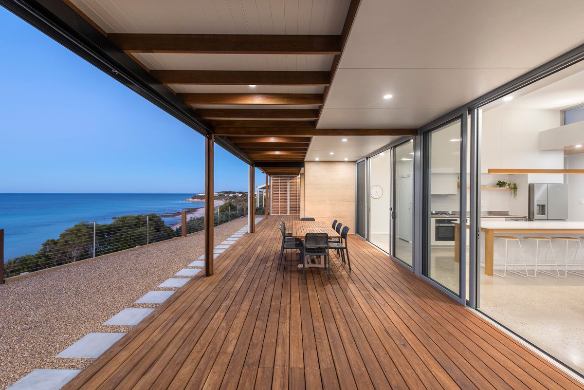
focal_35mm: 15
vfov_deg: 77.4
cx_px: 292
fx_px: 243
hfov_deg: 100.4
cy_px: 195
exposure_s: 1.6
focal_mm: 15
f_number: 11
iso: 64
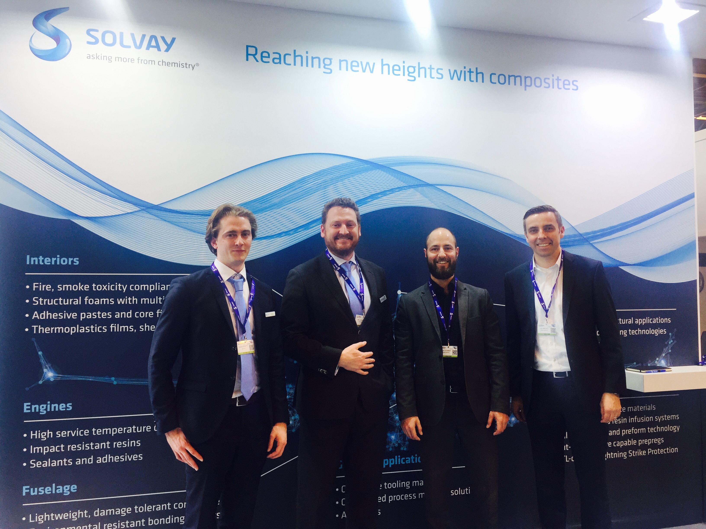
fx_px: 591
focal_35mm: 29
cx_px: 353
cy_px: 264
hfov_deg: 61.7
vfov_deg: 48.2
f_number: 2.2
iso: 40
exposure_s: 1/50
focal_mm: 4.15
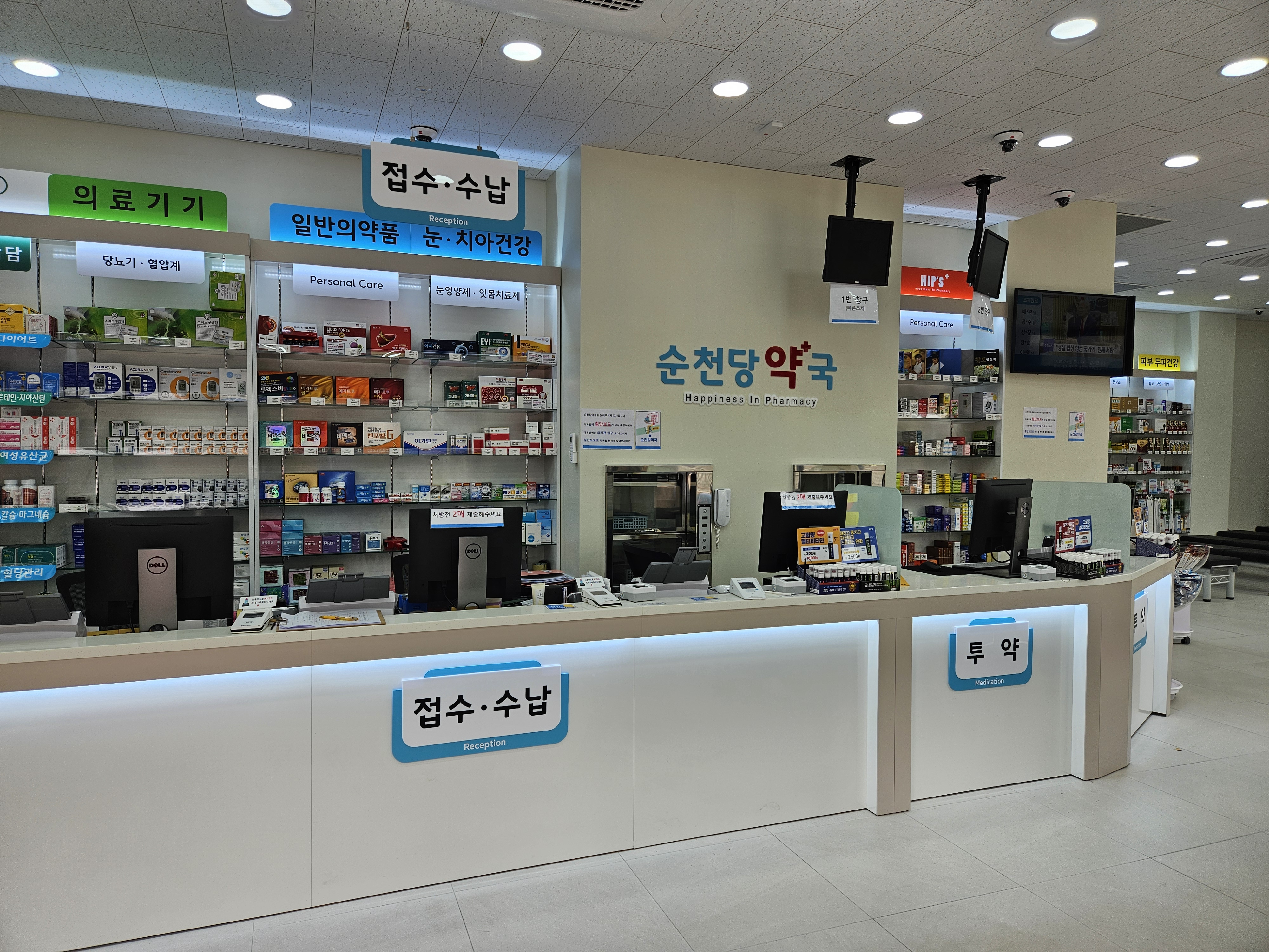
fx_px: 843
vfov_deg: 58.9
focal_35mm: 23
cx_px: 634
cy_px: 476
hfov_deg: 73.9
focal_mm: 5.4
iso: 25
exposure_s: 1/181
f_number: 1.8
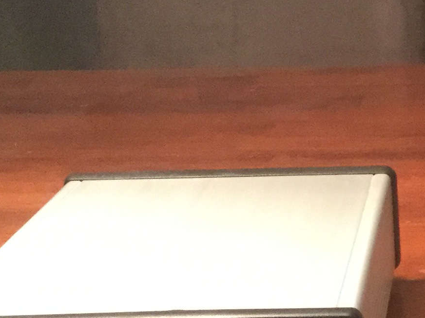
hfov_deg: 16.5
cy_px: 380
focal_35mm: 116
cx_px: 471
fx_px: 1424
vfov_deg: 12.5
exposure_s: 1/25
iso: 200
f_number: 2.4
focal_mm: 3.3
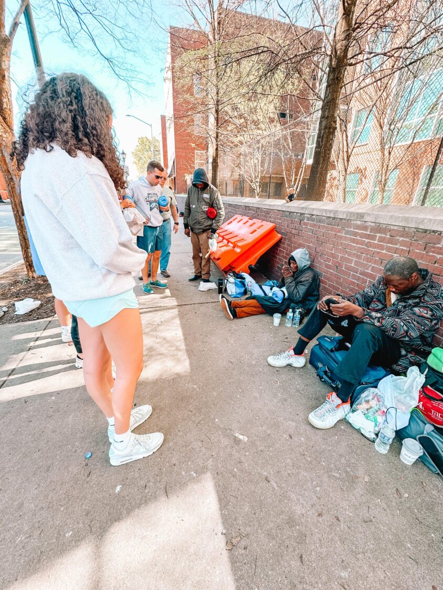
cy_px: 295
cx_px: 222
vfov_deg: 102.1
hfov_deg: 85.7
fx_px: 239
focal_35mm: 14
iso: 40
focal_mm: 2.22
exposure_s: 1/110
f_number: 2.2
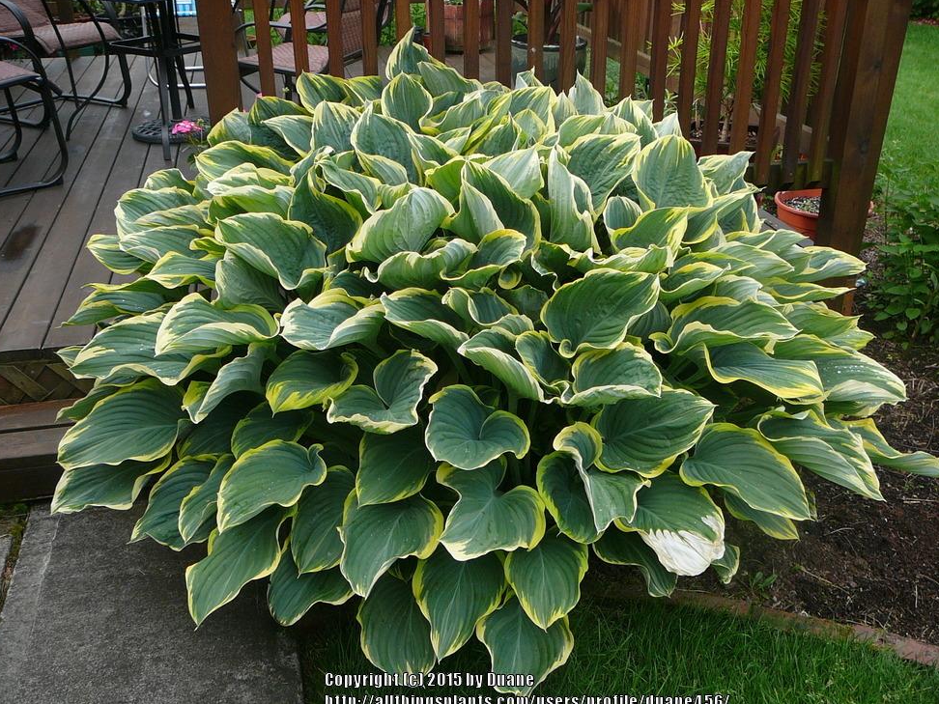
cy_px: 357
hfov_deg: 51.4
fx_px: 977
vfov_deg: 39.7
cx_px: 459
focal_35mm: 36
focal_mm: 5.2
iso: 80
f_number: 2.8
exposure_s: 1/250
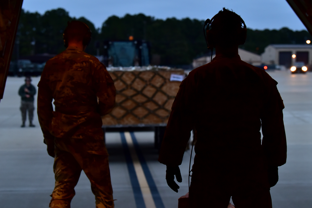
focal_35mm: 70
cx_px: 156
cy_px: 104
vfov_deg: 19.5
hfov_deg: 28.8
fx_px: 607
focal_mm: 70
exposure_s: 1/200
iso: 1250
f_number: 4.5
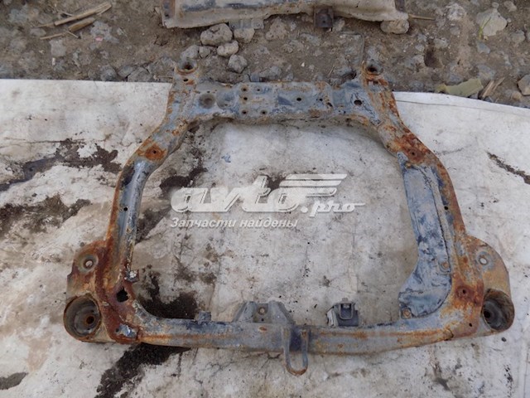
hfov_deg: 73.9
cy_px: 199
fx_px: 352
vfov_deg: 58.9
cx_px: 265
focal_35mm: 23
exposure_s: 1/160
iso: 80
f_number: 3.1
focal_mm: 4
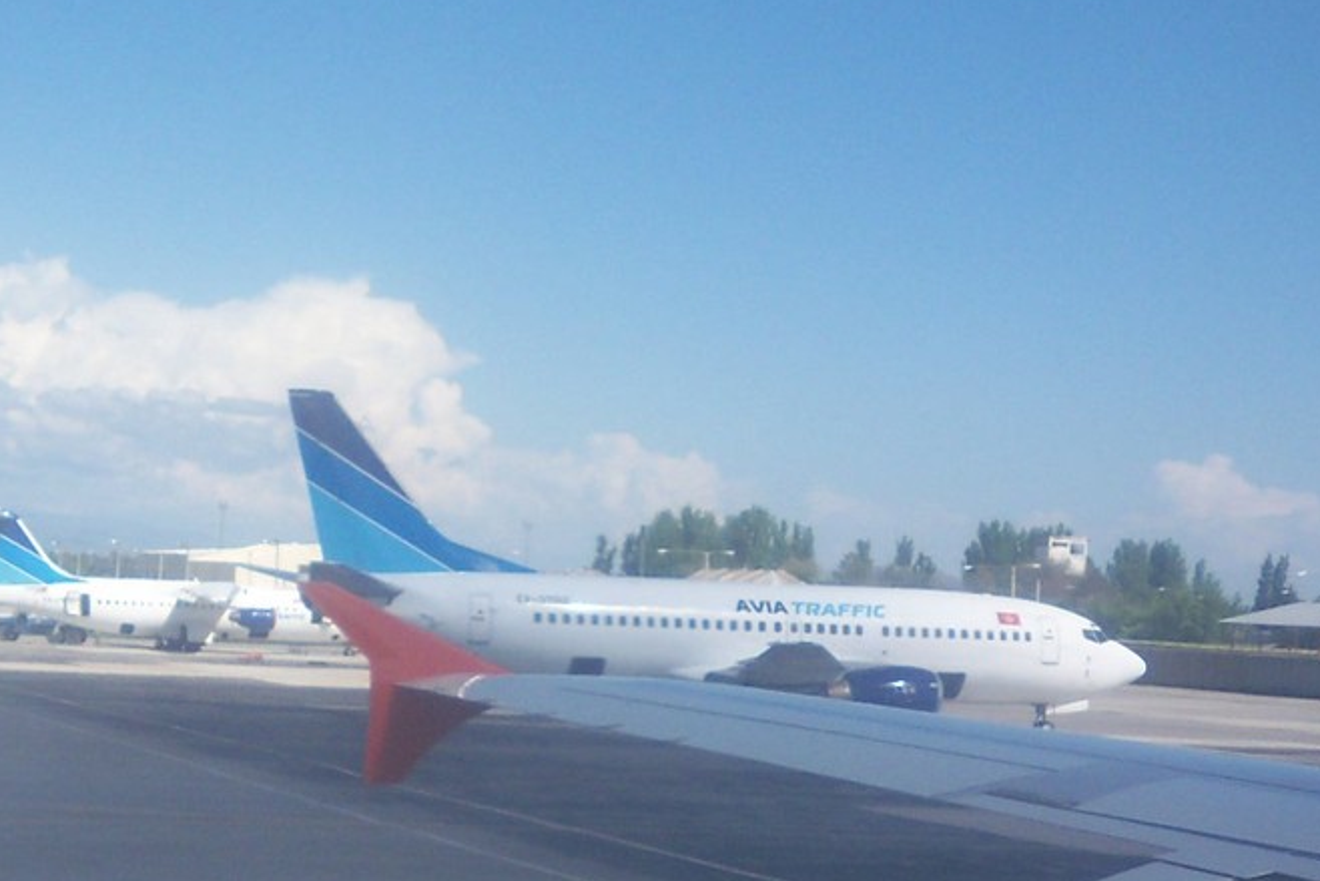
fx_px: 3337
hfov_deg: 21.5
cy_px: 553
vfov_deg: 15.0
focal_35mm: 91
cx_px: -36
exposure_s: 1/640
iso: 80
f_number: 3.5
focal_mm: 6.3
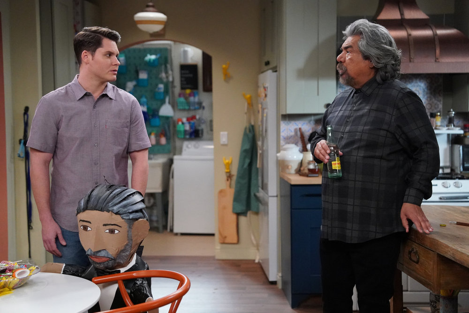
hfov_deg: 37.5
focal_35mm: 53
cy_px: 156
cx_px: 234
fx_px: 691
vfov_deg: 25.5
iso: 10000
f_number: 2.8
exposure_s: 1/250
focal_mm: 53
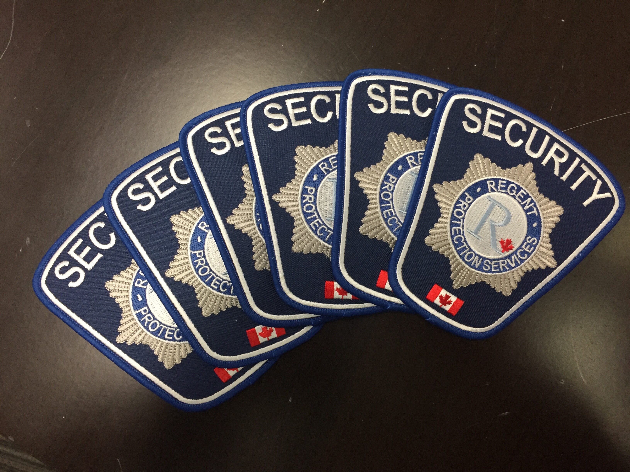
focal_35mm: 29
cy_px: 236
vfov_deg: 48.2
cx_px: 315
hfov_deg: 61.7
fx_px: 528
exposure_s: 1/30
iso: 100
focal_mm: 4.15
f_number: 2.2
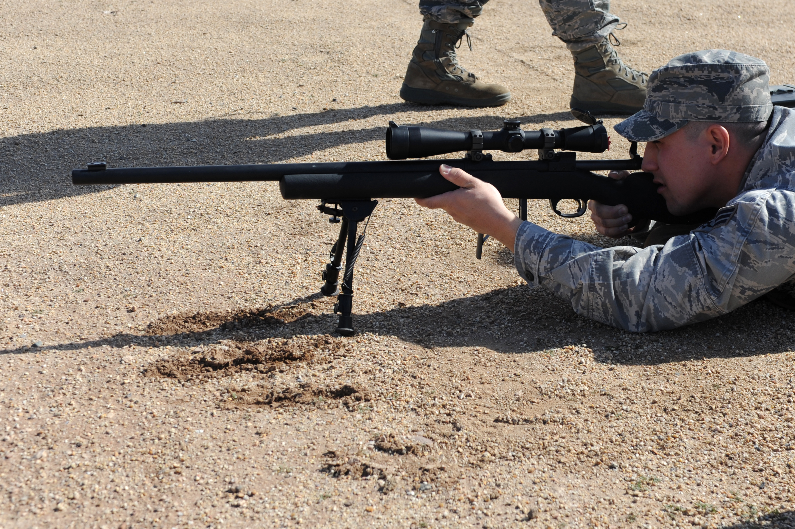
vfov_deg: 33.4
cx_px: 398
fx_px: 883
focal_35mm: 40
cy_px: 264
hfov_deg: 48.5
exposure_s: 1/640
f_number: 7.1
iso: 200
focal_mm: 40
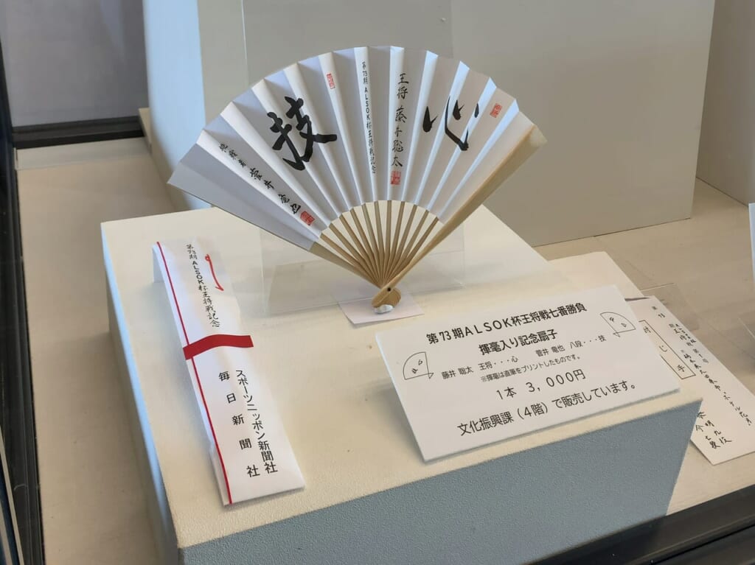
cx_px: 378
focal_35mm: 26
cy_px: 282
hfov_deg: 67.3
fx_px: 567
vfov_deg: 53.0
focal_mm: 4.25
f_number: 1.8
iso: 50
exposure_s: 1/121
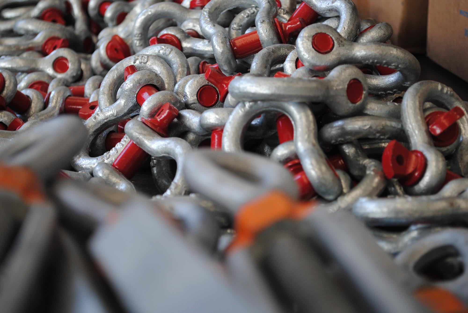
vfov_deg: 16.6
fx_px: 1074
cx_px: 234
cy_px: 156
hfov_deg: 24.6
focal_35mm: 82
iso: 400
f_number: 5.6
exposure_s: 1/50
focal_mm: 55
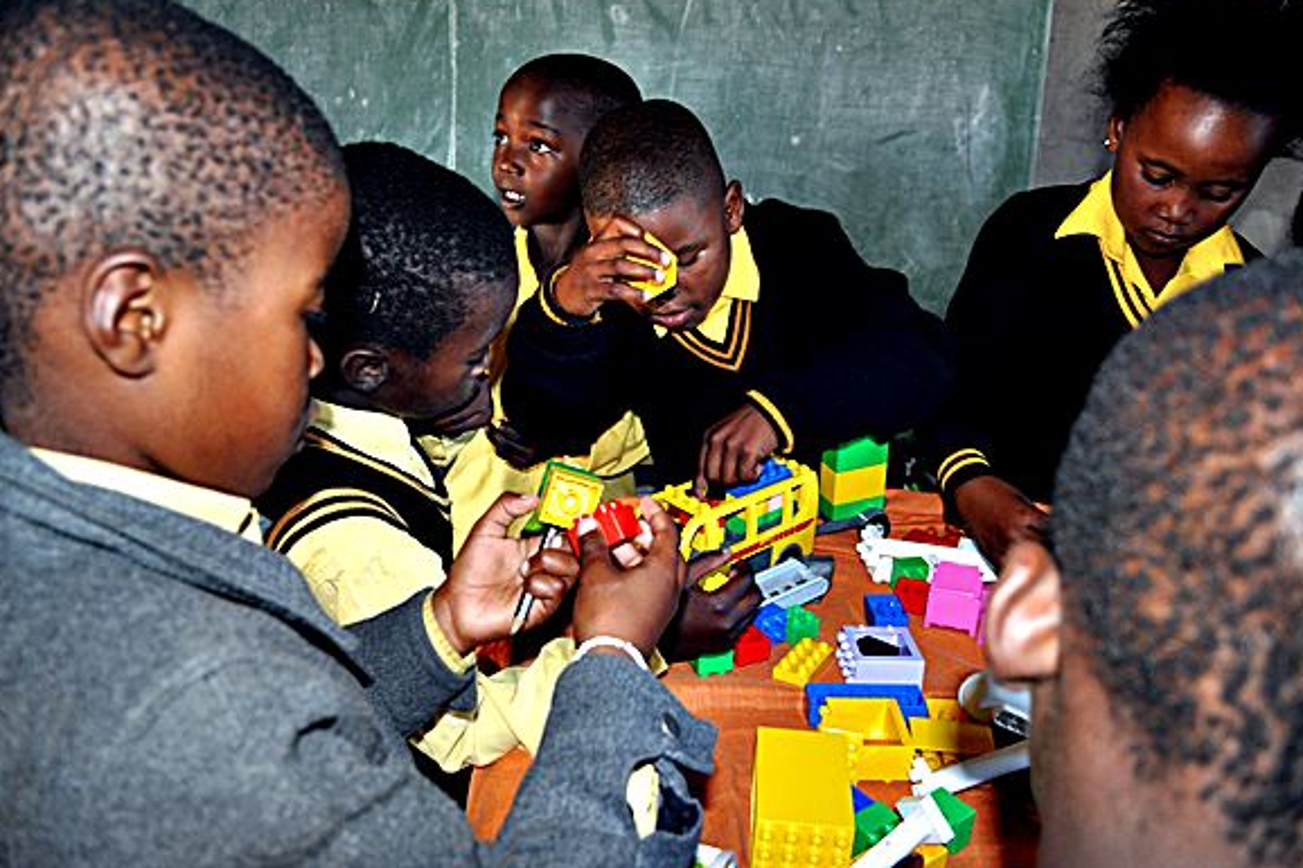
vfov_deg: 46.4
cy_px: 420
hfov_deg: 65.5
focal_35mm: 28
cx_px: 661
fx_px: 1013
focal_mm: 18
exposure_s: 1/60
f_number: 3.5
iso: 800
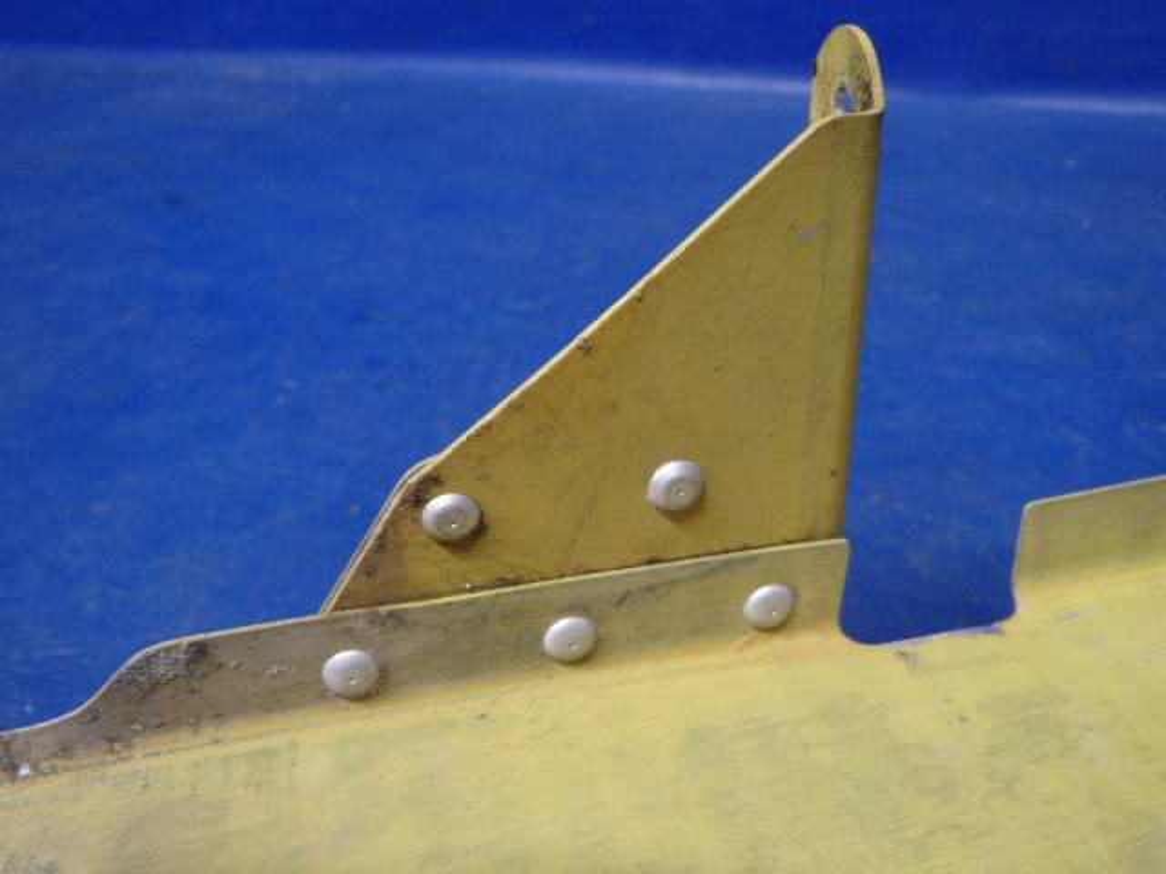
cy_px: 437
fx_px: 943
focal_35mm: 28
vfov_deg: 49.7
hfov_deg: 63.4
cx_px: 583
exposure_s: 1/30
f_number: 3.9
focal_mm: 5
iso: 640
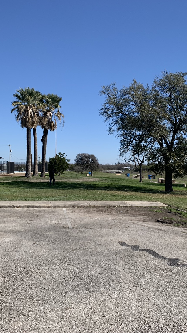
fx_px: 335
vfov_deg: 52.8
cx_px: 118
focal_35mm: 38
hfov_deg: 31.0
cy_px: 166
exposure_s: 1/2481
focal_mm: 4.25
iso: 25
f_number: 1.8
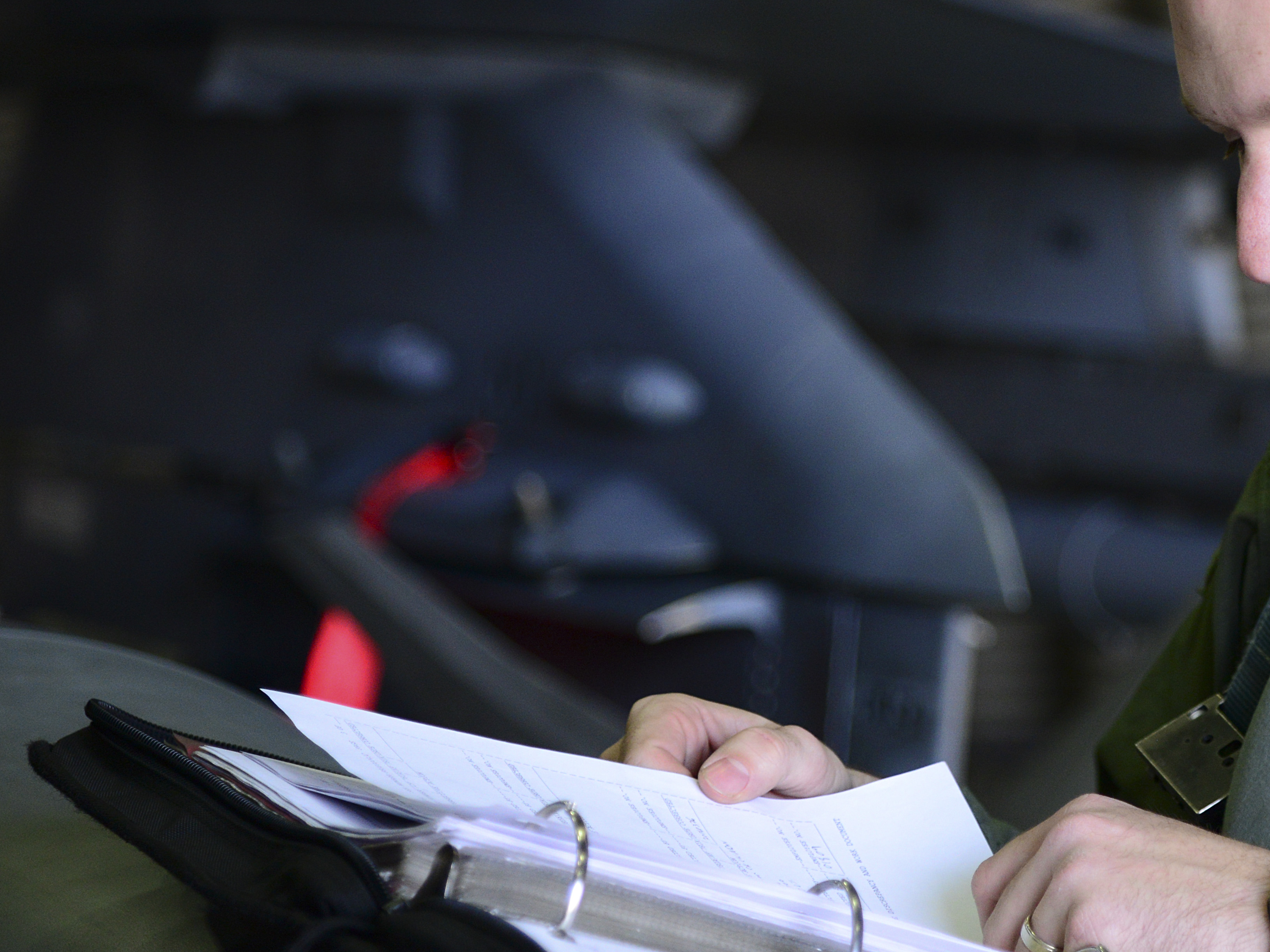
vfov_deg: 8.5
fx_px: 6384
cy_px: 280
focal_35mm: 174
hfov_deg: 11.3
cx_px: 1141
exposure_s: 1/400
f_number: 4
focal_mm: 98
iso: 1600
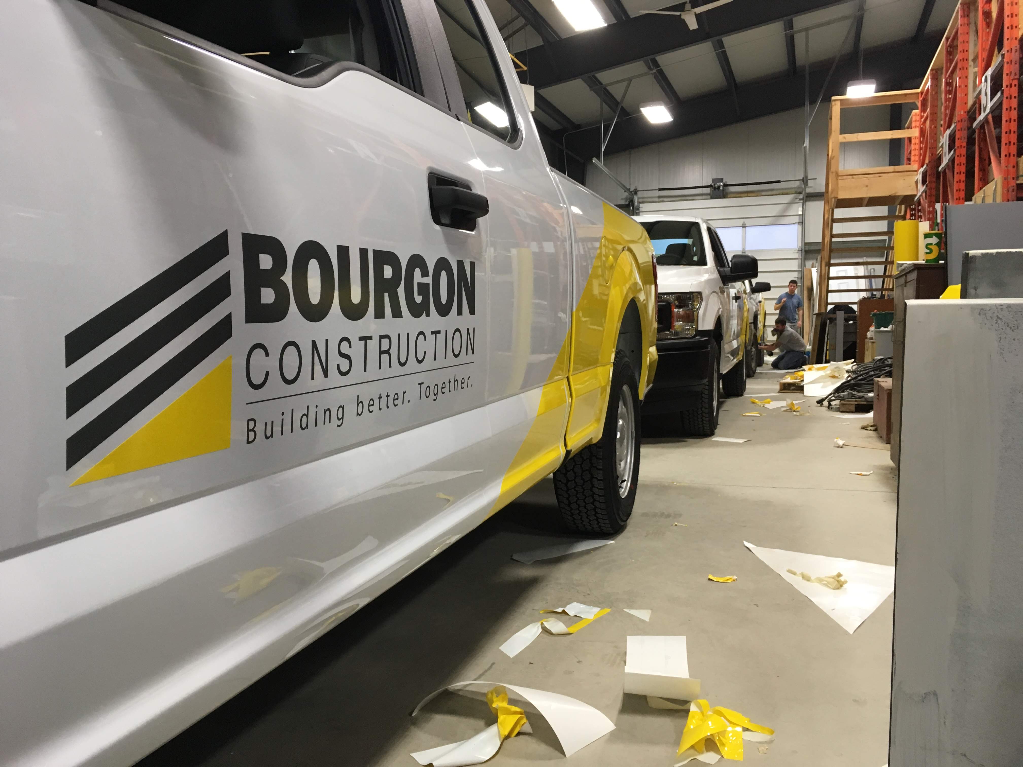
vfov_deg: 48.2
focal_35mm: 29
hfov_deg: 61.7
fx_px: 857
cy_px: 384
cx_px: 512
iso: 80
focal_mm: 4.15
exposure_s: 1/30
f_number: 2.2
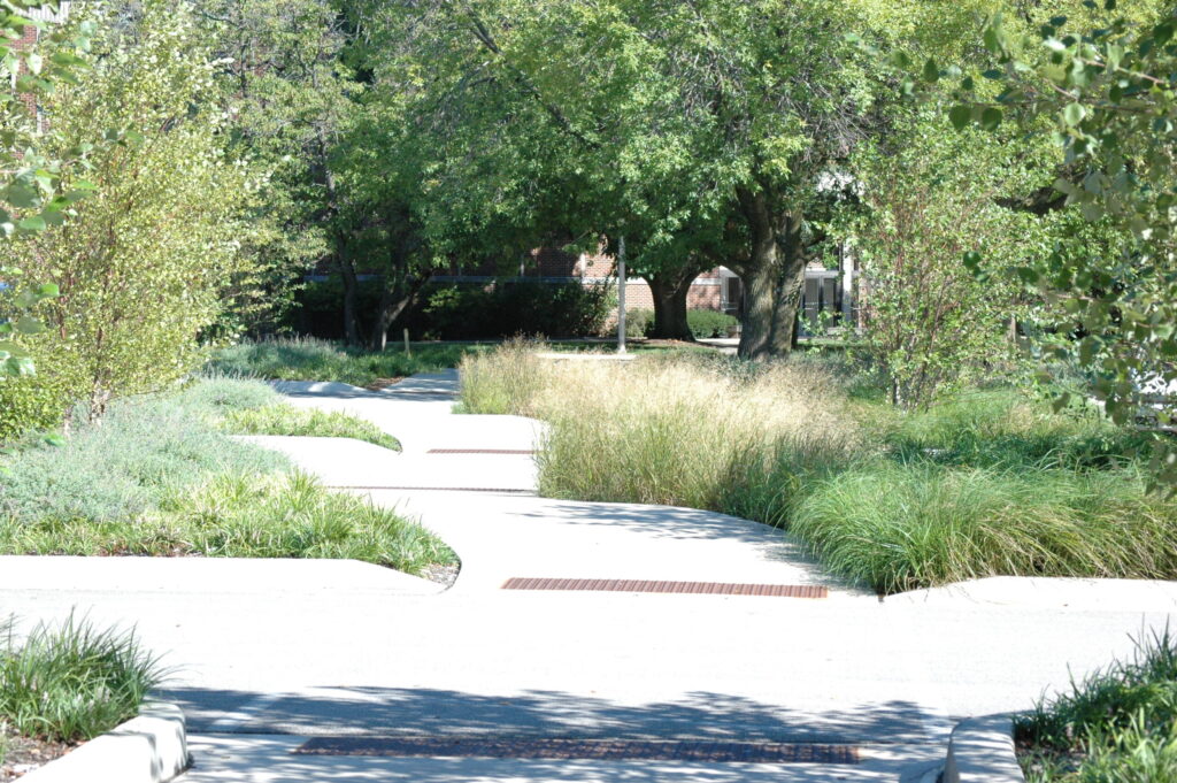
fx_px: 3332
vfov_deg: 13.4
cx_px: 588
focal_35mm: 102
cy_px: 392
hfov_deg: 20.0
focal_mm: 68
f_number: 9
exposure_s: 1/320
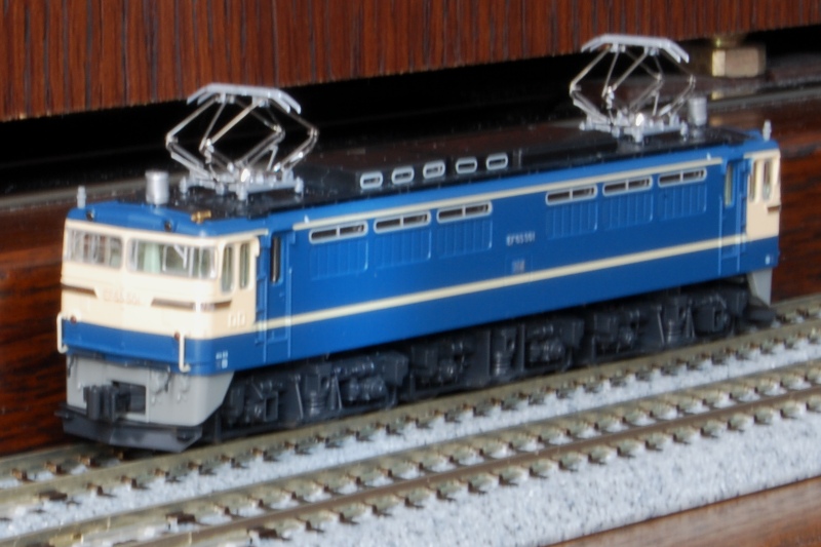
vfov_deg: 16.5
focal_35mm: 82
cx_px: 410
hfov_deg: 24.6
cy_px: 274
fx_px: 1881
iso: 100
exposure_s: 13
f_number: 36
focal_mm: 55
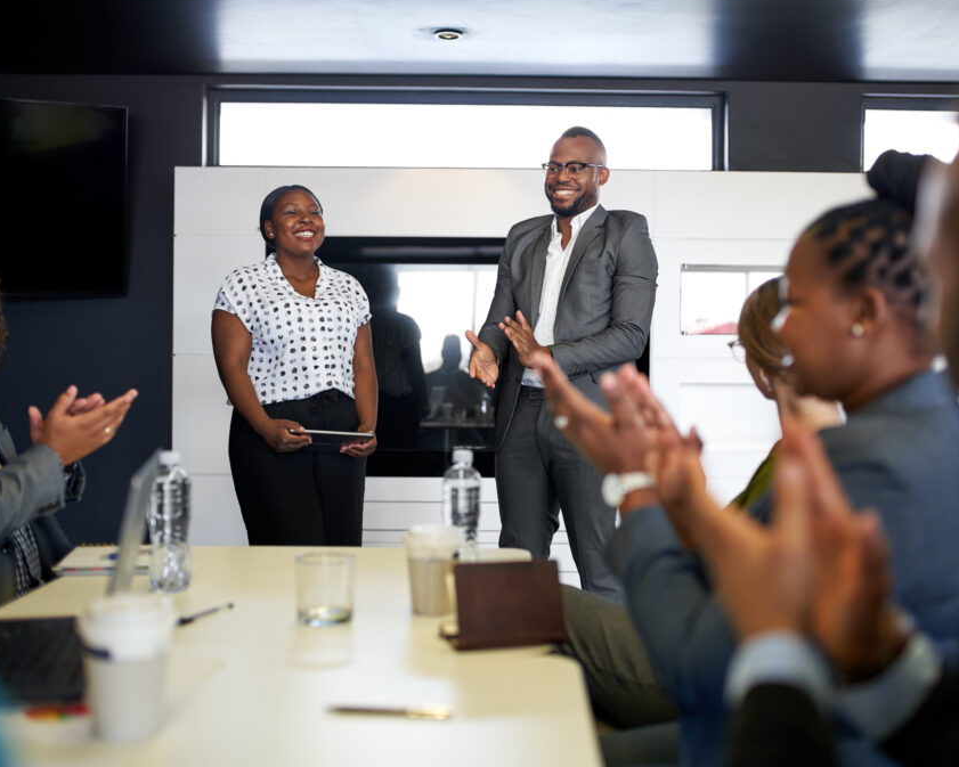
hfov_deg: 45.8
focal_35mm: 40
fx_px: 1135
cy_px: 381
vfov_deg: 37.3
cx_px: 504
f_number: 1.6
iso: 200
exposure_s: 1/200
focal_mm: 35
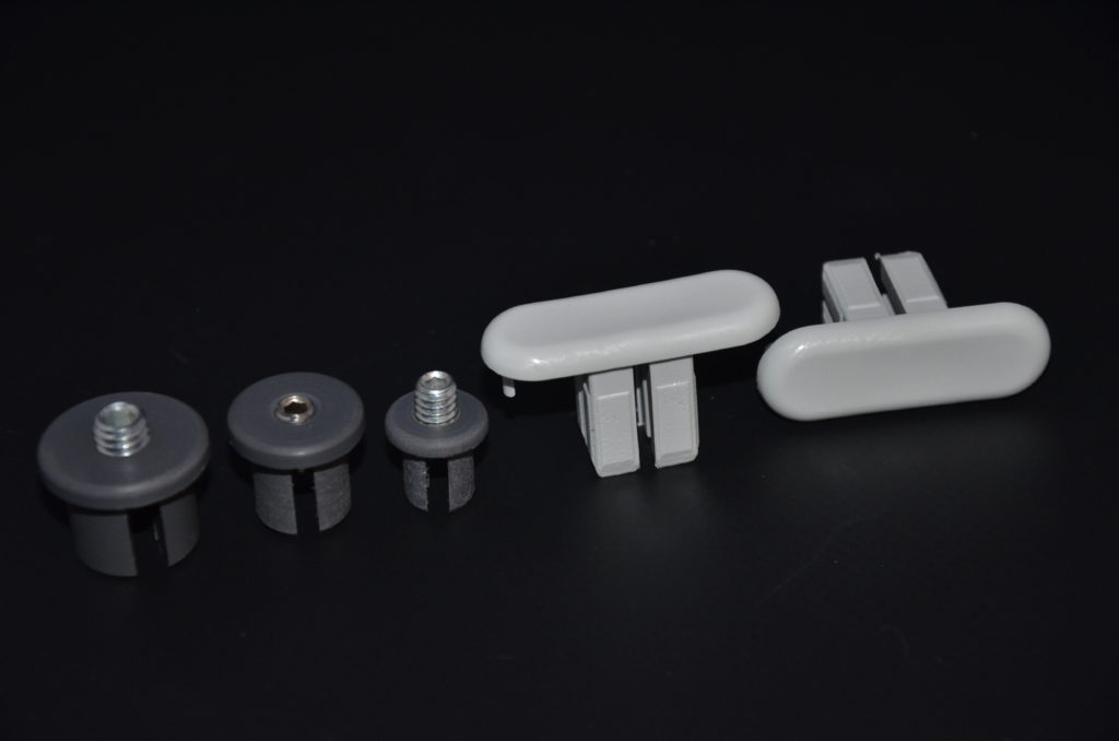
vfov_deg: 11.4
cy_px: 370
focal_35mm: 120
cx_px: 560
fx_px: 3722
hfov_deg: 17.1
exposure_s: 1/60
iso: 800
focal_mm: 80
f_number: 5.3
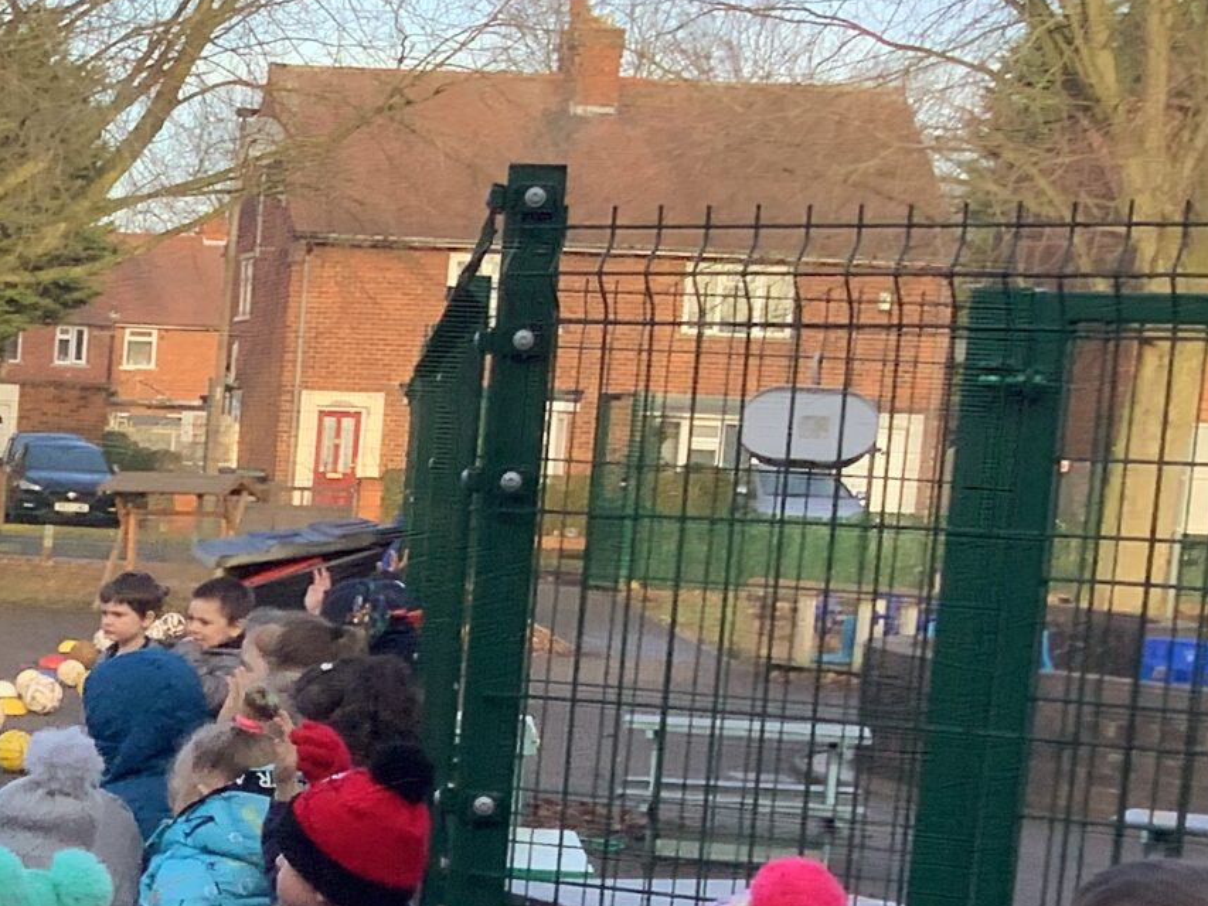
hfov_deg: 18.9
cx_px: -523
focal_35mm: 93
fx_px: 3246
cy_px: 982
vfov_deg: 15.5
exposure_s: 1/211
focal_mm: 3.3
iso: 25
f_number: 2.4
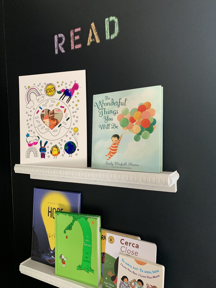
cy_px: 144
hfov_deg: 53.1
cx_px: 108
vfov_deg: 67.3
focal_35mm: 26
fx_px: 216
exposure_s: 1/60
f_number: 1.8
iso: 320
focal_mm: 4.25
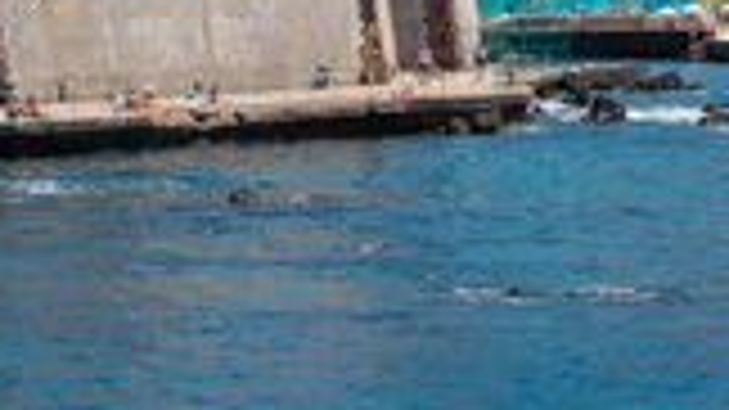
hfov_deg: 13.4
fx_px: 2993
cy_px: -250
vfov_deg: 7.7
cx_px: -198
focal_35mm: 155
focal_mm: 27
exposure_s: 1/320
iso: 100
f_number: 8
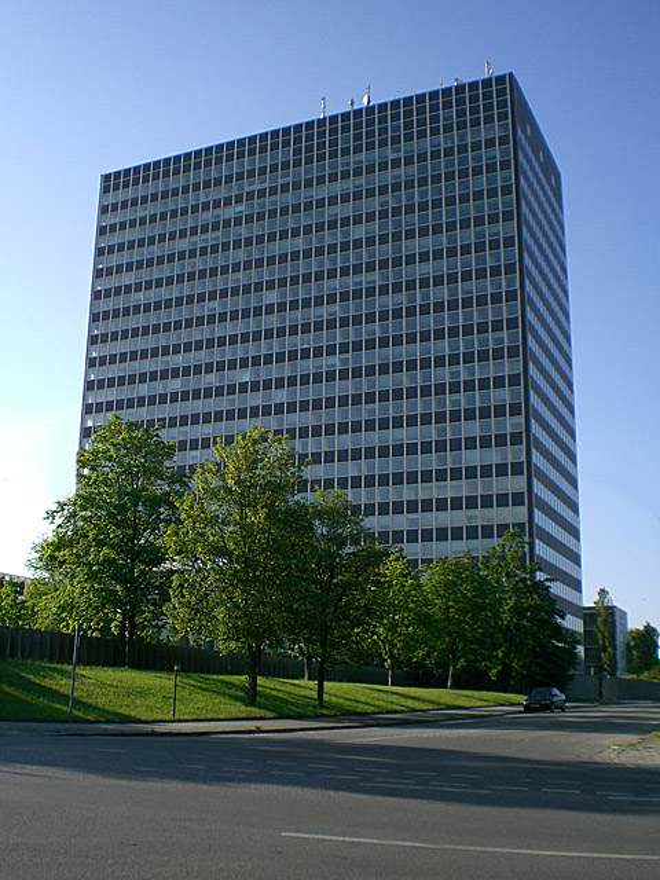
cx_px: 330
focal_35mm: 38
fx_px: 966
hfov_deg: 37.7
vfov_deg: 49.0
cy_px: 440
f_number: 4.4
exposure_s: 1/320
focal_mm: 6.3
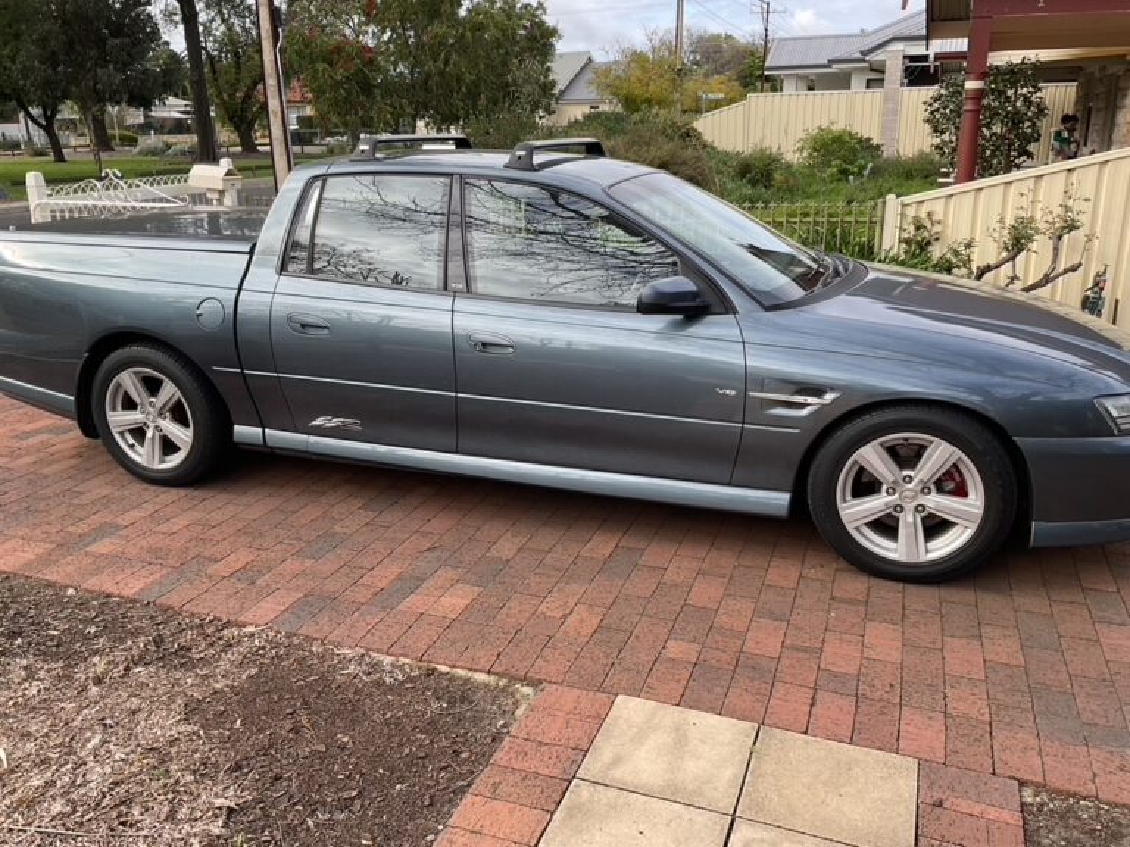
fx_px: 947
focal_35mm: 29
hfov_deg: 61.7
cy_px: 424
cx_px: 565
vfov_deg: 48.2
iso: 16
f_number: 1.8
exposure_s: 1/355
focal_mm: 3
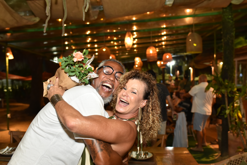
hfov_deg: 54.4
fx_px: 240
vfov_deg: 37.9
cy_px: 82
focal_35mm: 35
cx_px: 124
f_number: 3.2
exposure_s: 1/100
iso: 2500
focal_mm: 35
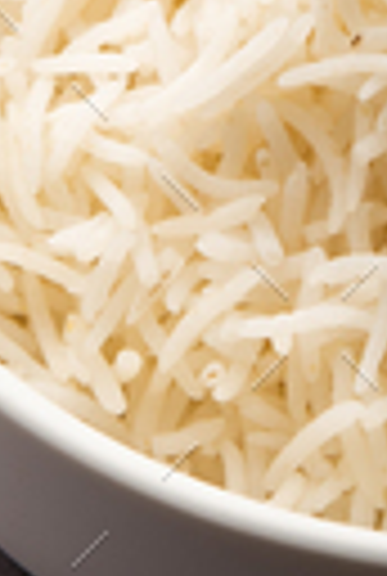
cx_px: 292
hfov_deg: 3.3
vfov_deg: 4.9
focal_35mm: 413
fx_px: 6623
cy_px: -387
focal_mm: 60
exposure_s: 1/125
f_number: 8
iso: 100
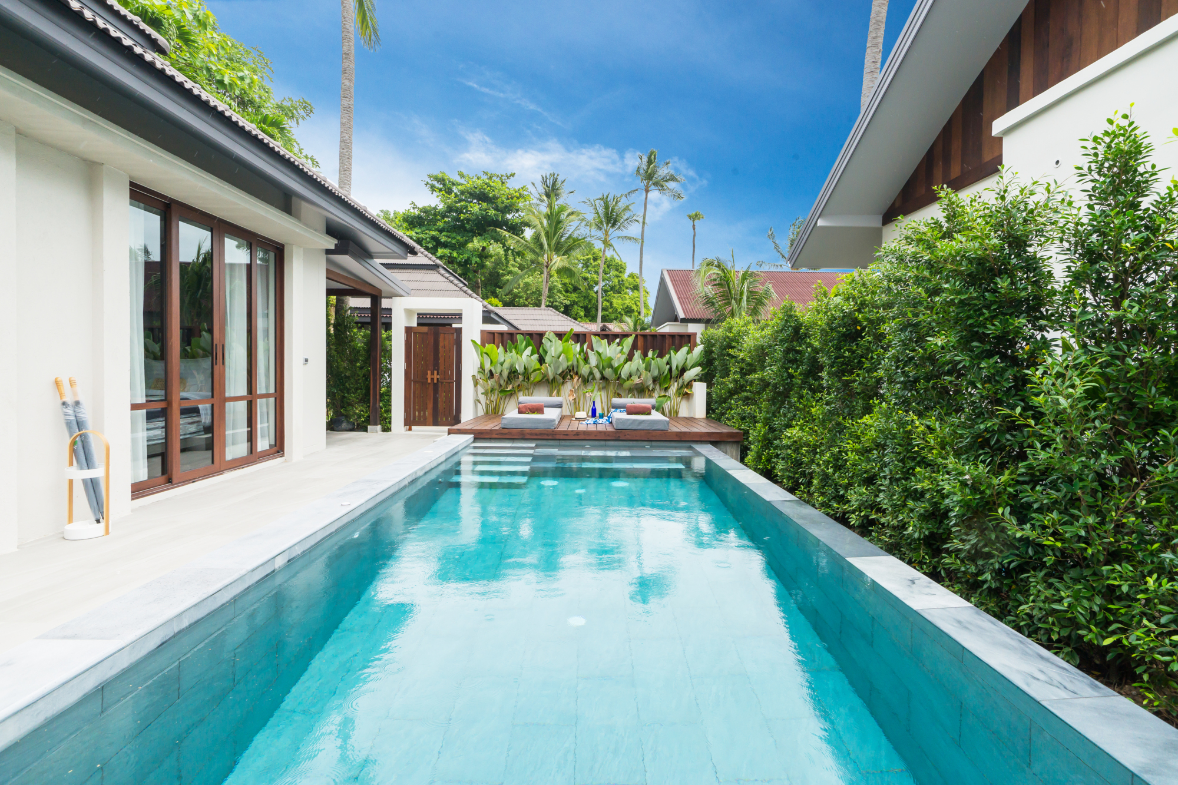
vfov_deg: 73.7
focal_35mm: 16
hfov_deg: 96.7
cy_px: 392
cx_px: 589
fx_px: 523
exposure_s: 1/250
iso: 400
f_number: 11
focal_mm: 16
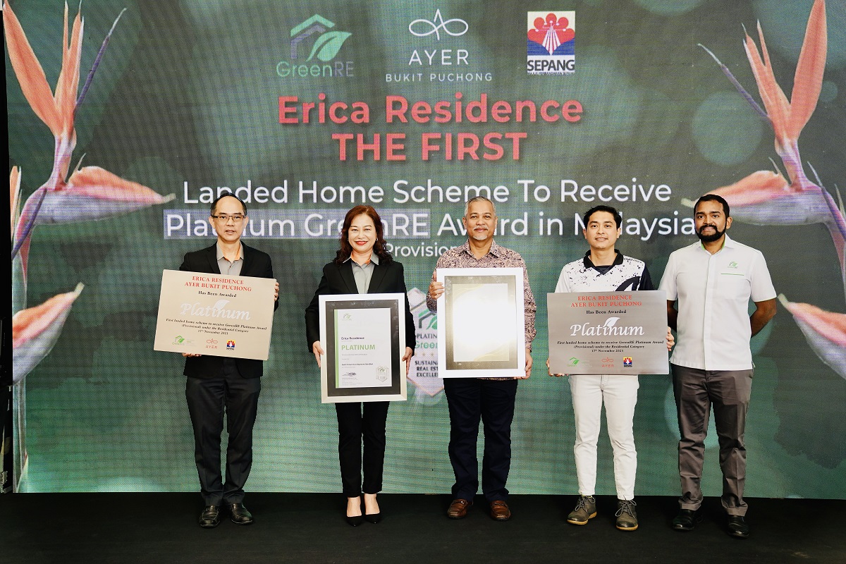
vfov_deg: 35.1
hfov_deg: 50.7
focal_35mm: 38
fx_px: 893
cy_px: 282
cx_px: 423
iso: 640
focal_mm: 38
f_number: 2.8
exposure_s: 1/125
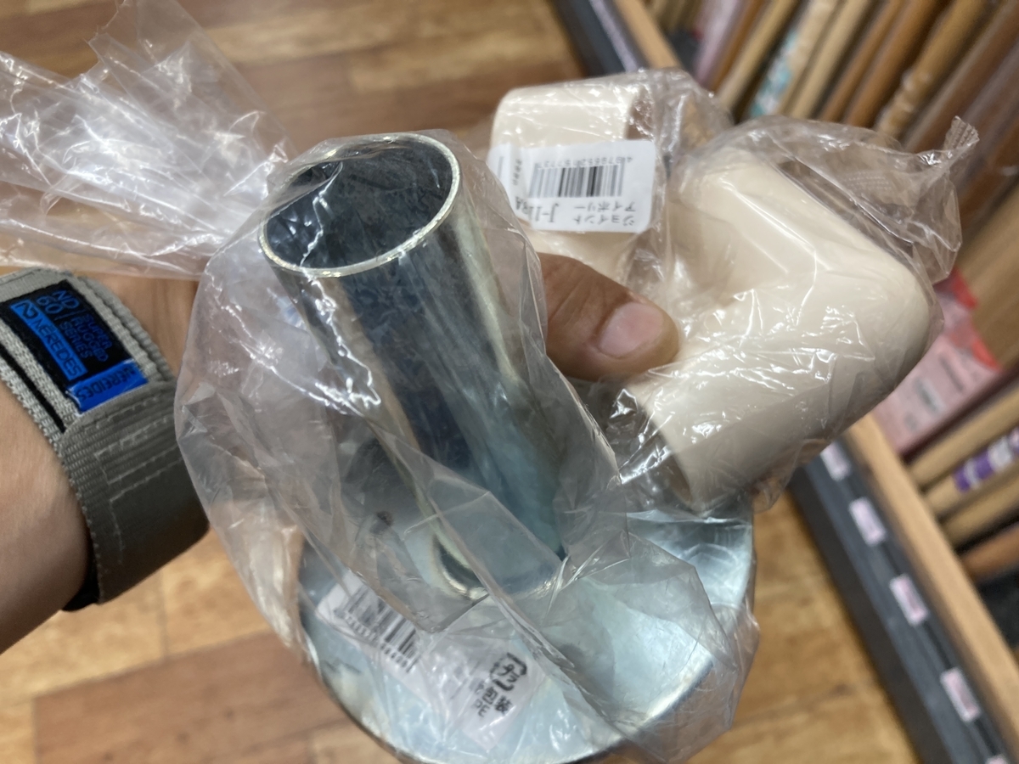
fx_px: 824
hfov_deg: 63.4
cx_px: 510
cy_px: 382
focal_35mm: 28
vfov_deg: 49.7
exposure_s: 1/60
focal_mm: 3.99
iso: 80
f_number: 1.8
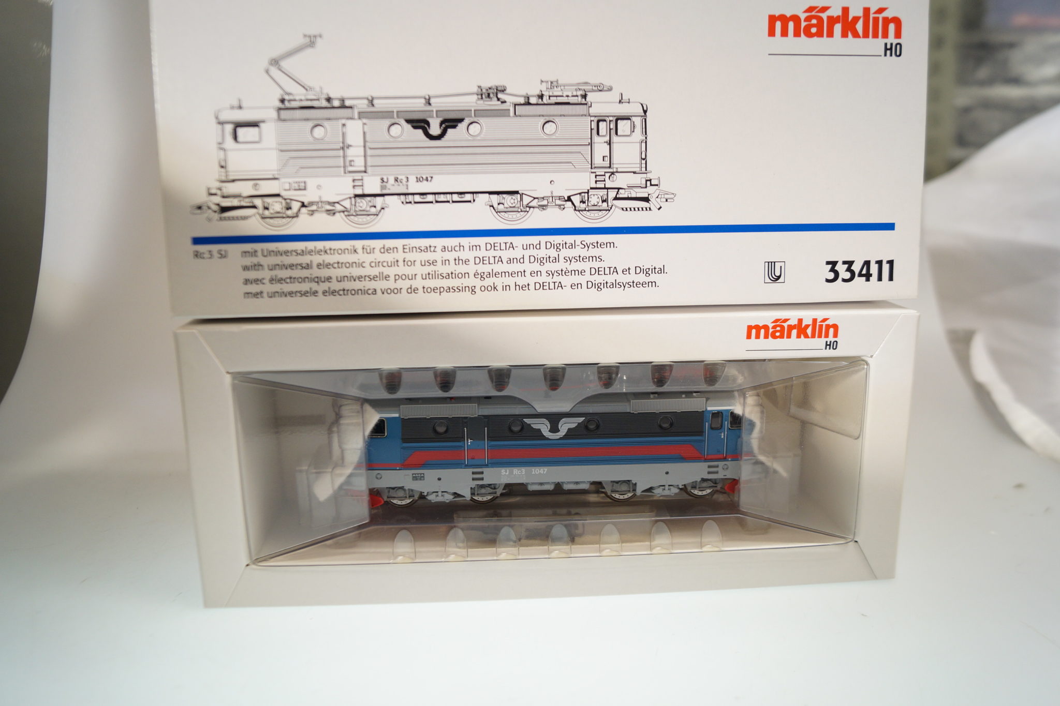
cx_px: 530
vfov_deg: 43.6
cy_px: 353
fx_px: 883
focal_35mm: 30
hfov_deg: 61.9
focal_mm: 20
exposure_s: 1/160
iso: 320
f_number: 4
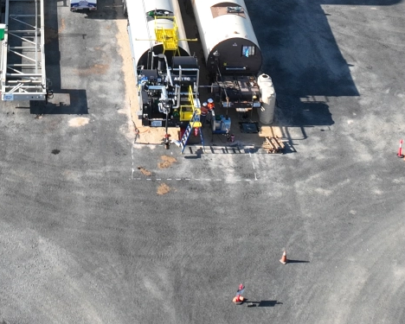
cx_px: 36
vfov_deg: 15.4
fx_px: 1151
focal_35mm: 96
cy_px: -74
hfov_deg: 19.6
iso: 100
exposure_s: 1/1250
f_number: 2.8
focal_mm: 12.29
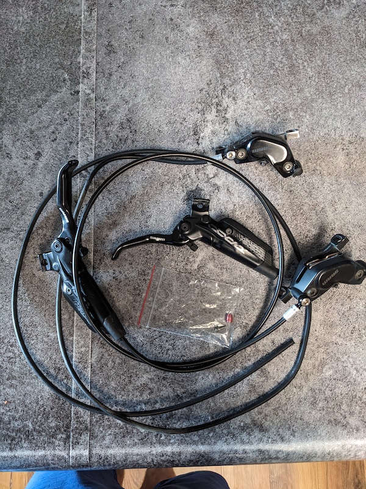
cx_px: 183
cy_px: 244
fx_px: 381
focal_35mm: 27
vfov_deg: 65.3
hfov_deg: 51.4
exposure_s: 1/30
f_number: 1.73
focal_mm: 4.38
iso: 428
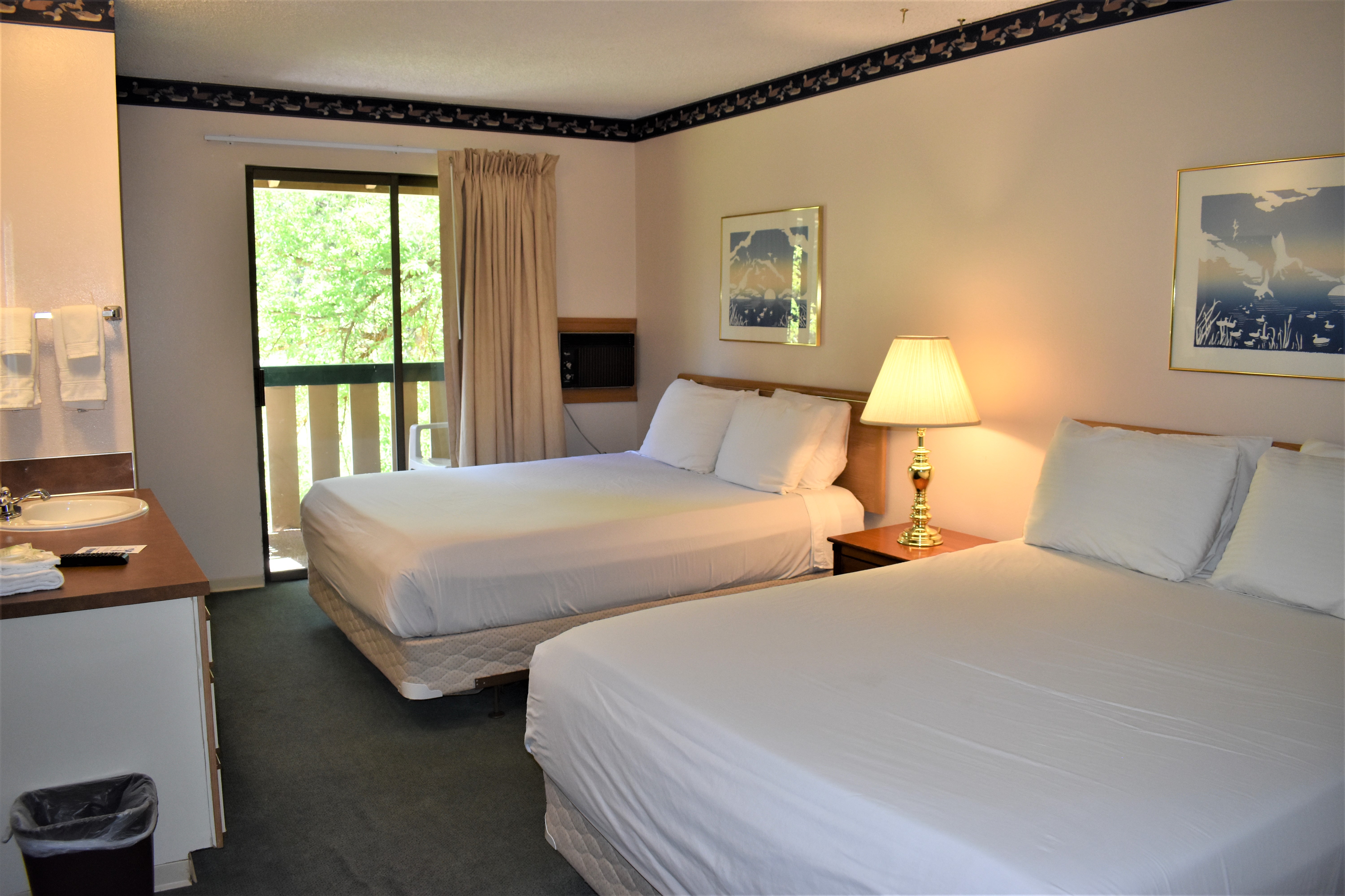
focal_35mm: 27
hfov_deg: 67.4
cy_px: 448
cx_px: 672
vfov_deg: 47.9
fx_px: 1009
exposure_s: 1/200
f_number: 5
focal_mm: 18
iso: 800
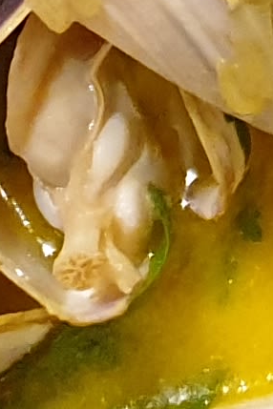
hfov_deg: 5.4
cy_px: -674
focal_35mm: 254
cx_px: 430
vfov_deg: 7.4
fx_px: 2889
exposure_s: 1/25
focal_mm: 4.3
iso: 320
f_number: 1.5
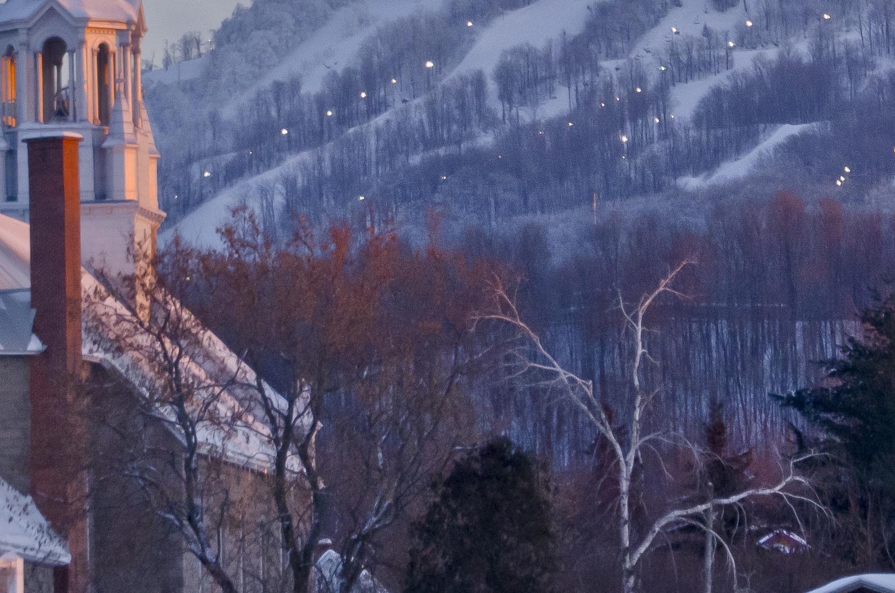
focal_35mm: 356
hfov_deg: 5.8
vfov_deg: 3.8
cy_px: -28
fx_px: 8832
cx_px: 554
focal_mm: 78
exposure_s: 1/250
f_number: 9
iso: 800
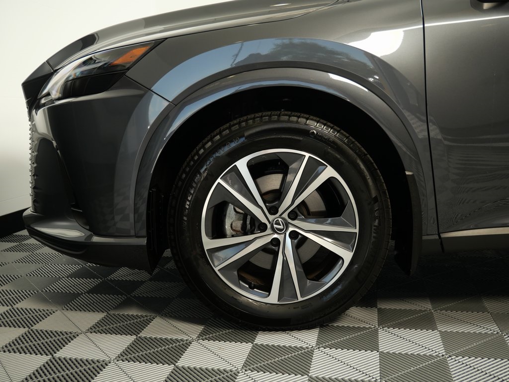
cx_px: 254
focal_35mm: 36
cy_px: 191
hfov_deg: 51.4
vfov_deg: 39.7
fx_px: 529
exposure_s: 1/200
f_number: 4.5
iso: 250
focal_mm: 18
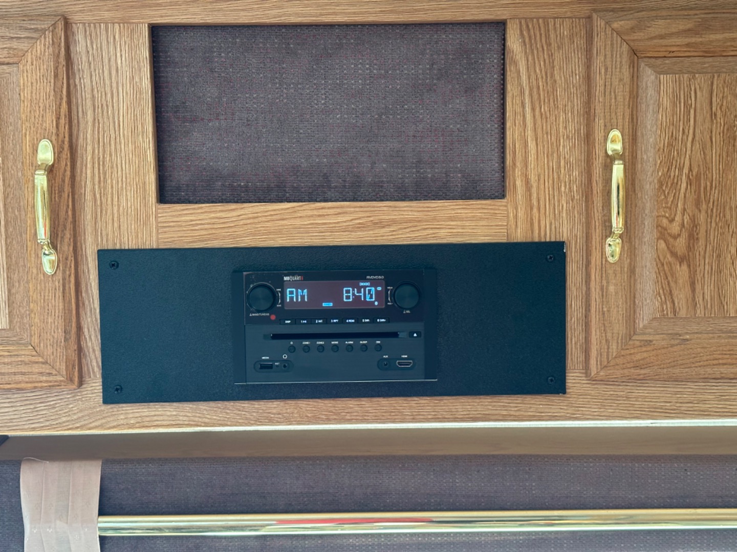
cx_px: 368
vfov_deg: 30.3
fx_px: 1022
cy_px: 276
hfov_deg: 39.7
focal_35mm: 48
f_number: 1.78
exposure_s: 1/47
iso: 250
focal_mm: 6.86
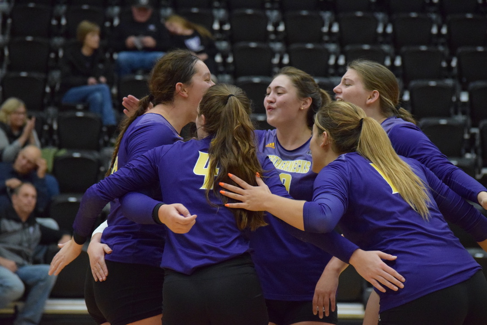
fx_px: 2354
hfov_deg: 11.8
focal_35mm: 174
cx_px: 244
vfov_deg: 7.9
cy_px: 162
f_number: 4.5
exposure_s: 1/800
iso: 6400
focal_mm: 116
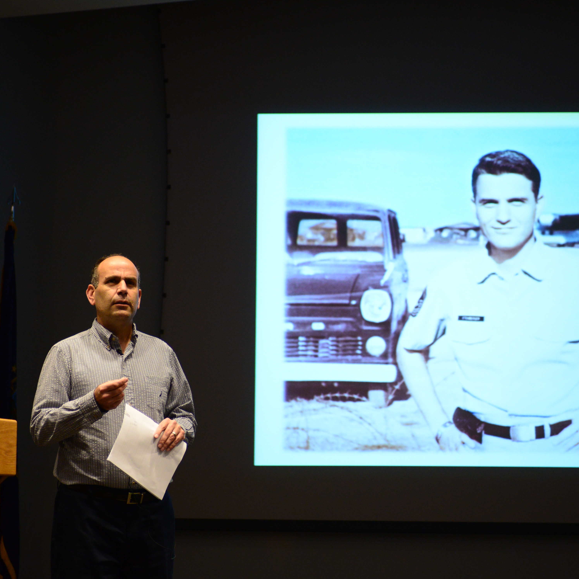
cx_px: 291
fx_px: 1363
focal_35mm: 72
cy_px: 290
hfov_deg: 24.0
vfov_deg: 24.0
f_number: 2.8
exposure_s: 1/125
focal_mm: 56
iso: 2500
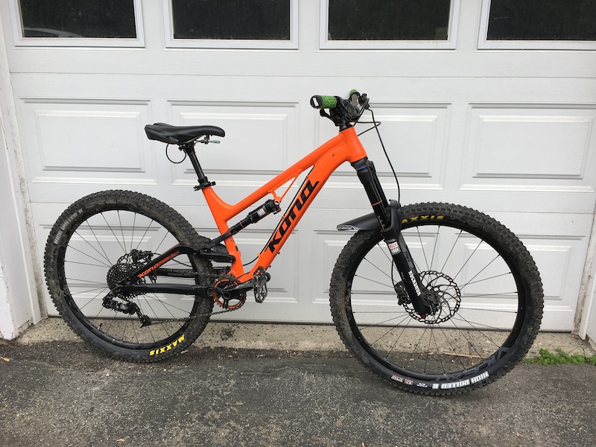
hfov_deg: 61.7
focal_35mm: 29
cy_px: 224
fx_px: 499
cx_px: 298
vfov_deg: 48.2
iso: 25
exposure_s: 1/172
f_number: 2.2
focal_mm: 4.15
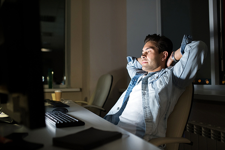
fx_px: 219
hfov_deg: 54.5
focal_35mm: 35
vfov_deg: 37.8
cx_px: 112
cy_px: 75
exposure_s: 1/160
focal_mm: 35
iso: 800
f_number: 2.5
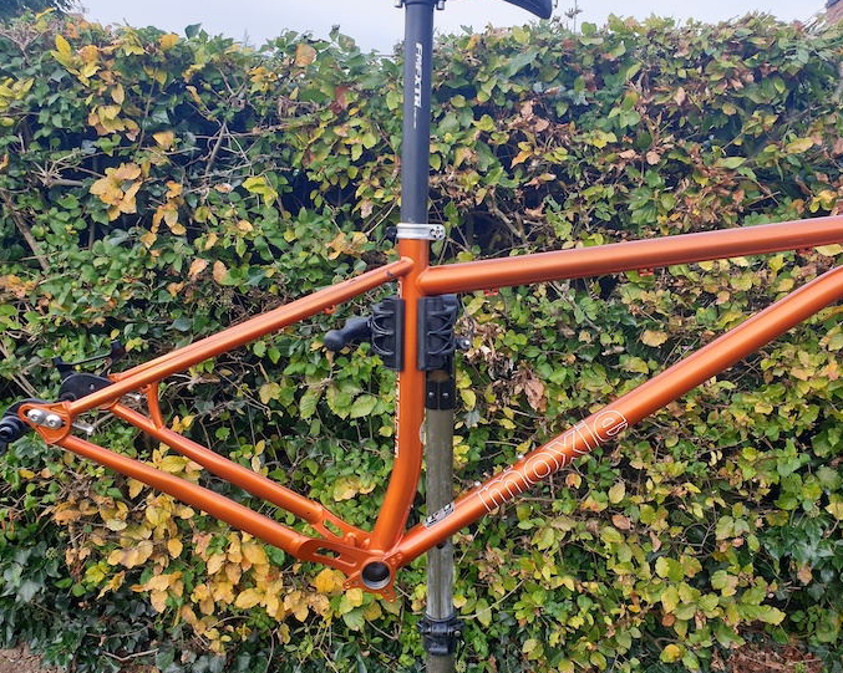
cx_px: 459
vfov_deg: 48.4
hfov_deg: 58.7
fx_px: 748
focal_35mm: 30
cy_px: 368
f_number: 2.4
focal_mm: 4.3
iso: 50
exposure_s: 1/136
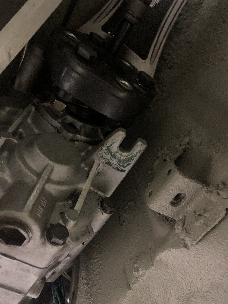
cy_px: 152
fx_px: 228
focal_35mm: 26
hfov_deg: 53.1
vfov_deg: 67.3
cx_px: 114
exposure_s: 1/4
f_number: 1.8
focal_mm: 4.25
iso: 640
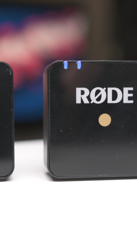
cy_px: 123
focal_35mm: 57
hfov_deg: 20.8
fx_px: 368
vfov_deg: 36.6
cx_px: 25
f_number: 2.5
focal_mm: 24
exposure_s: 1/250
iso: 800
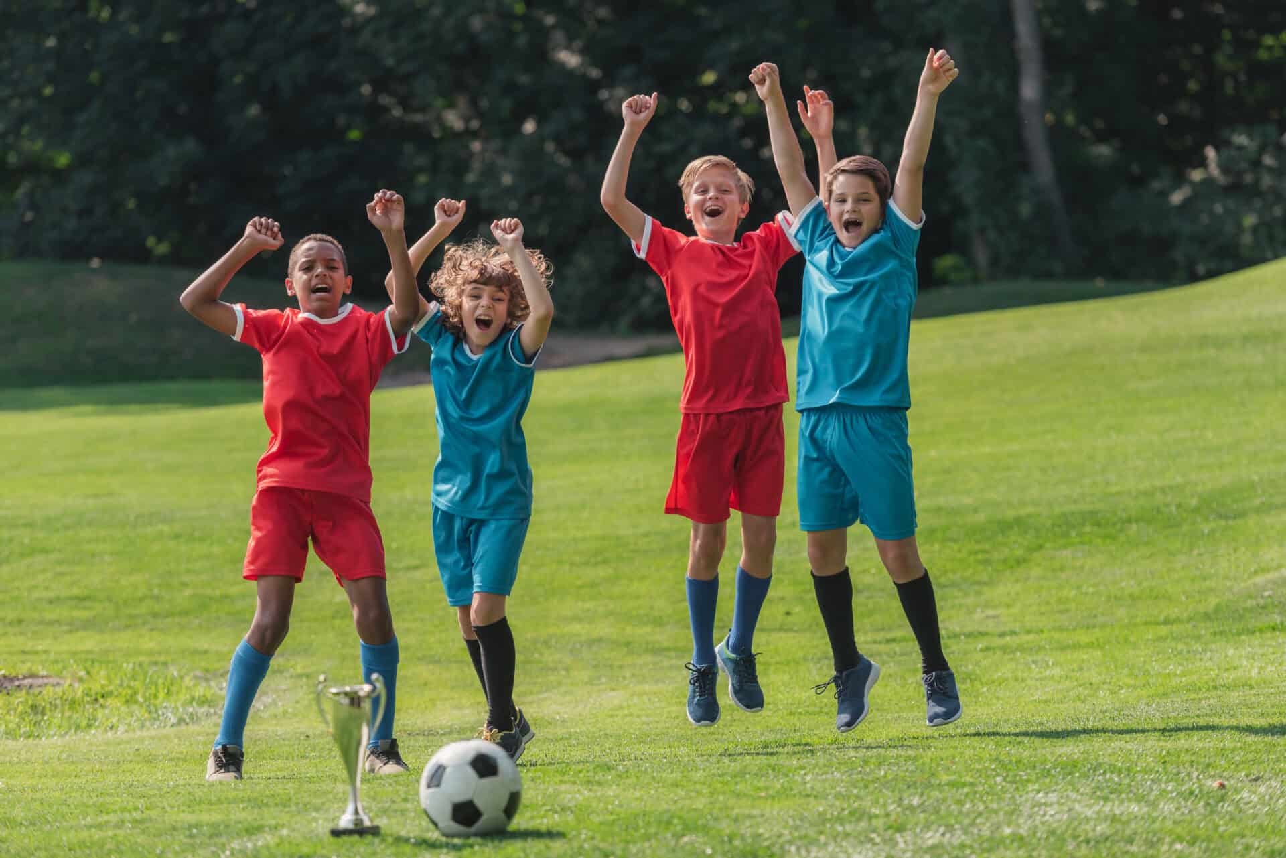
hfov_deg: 12.8
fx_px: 5716
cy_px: 429
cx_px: 643
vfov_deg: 8.6
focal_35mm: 160
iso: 250
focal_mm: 160
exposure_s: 1/1600
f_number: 4
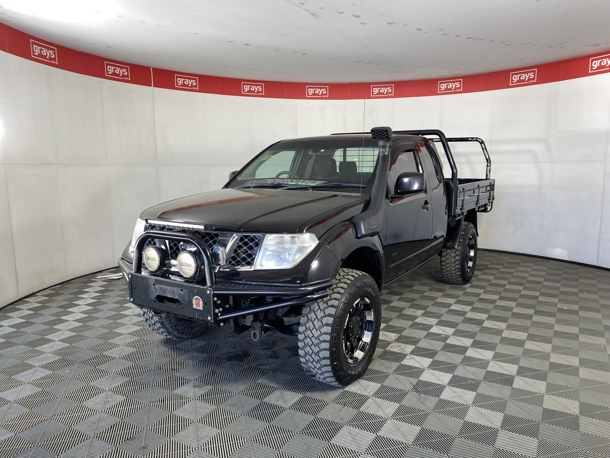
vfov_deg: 53.1
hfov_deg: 67.3
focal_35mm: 26
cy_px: 229
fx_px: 458
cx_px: 305
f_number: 1.8
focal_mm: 4.25
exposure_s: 1/100
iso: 40
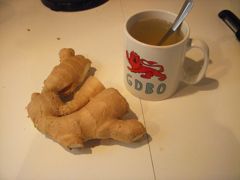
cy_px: 90
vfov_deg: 37.7
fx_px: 263
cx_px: 120
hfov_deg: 49.0
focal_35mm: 38
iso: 1000
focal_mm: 6.3
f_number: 3.3
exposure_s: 1/125
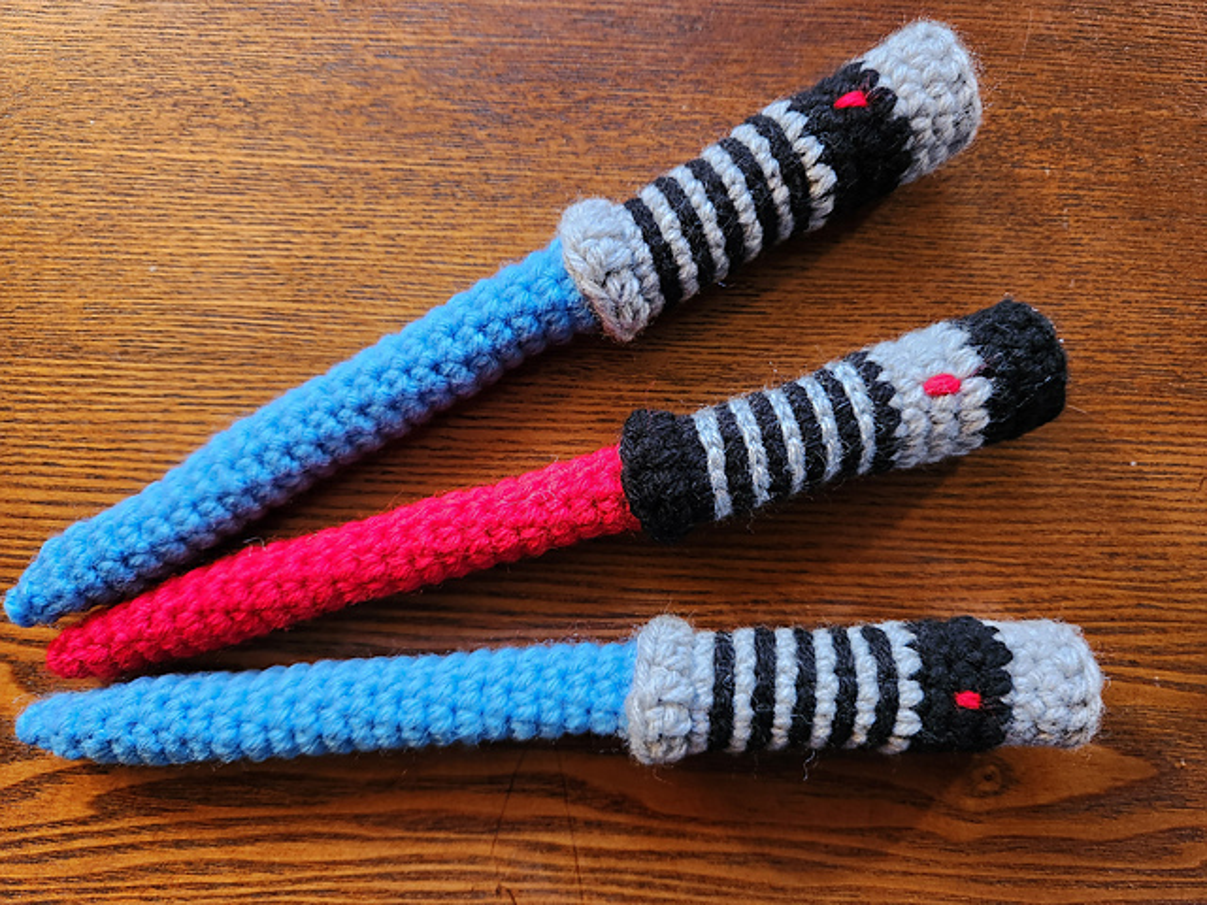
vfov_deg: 58.9
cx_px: 604
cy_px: 452
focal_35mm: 23
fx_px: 802
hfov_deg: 73.9
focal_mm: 5.4
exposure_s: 1/30
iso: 640
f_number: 1.8
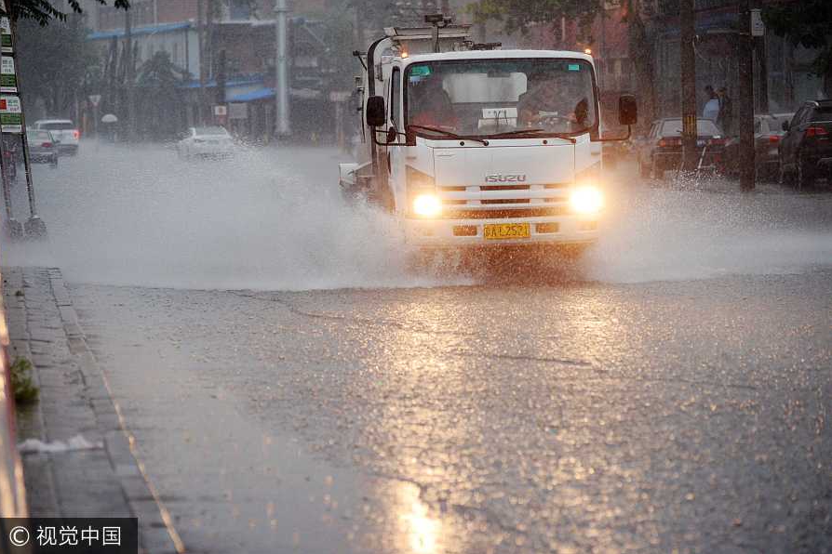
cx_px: 414
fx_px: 3952
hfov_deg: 12.0
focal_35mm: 171
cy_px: 277
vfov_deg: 8.0
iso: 2500
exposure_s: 1/500
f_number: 5
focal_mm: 170
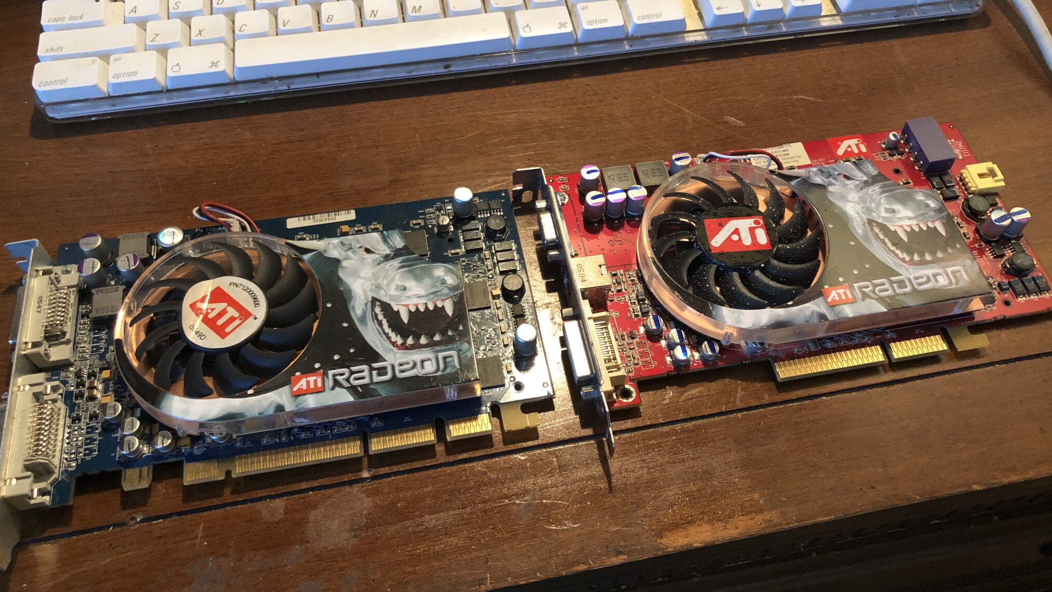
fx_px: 865
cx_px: 533
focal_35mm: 31
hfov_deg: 62.6
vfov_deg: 37.7
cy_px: 261
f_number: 1.8
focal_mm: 4
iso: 100
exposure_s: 1/15
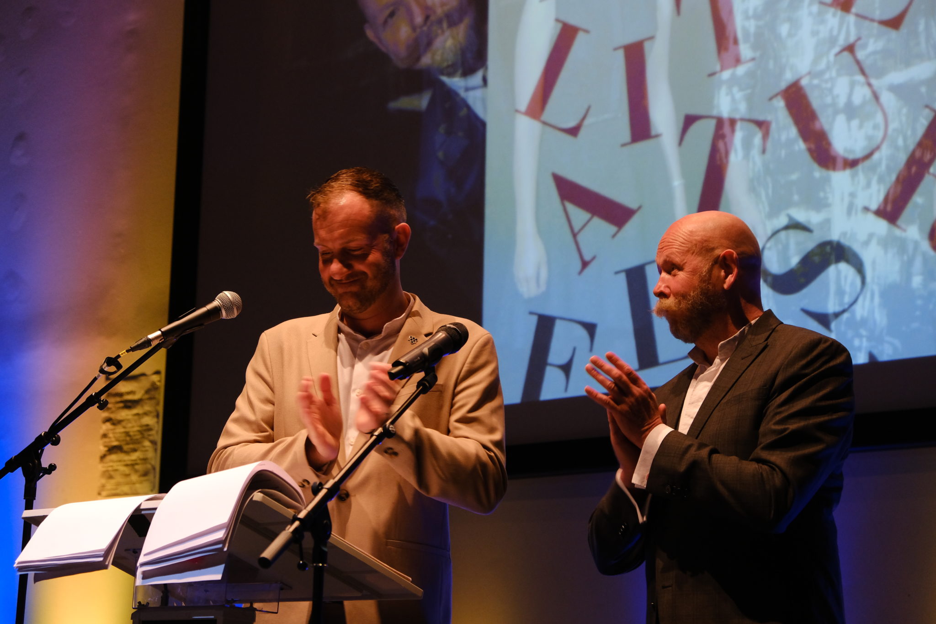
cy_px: 312
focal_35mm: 83
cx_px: 468
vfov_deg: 16.5
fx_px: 2158
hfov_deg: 24.5
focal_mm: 55
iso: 1250
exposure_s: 1/80
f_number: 4
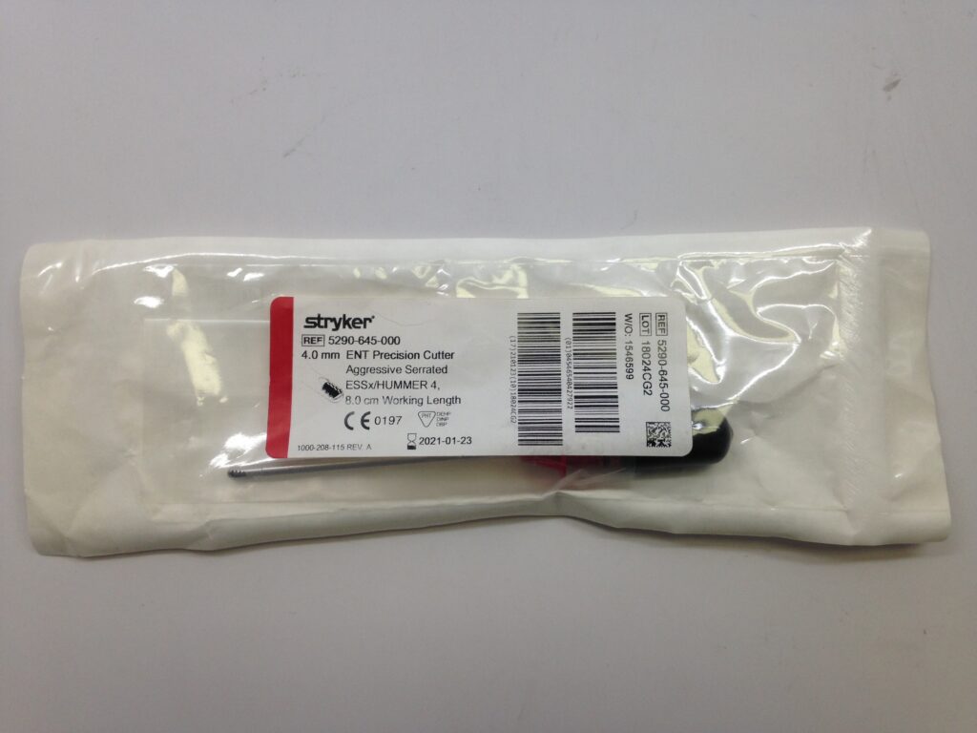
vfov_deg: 42.9
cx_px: 488
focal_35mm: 33
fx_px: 931
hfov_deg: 55.4
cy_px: 366
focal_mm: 4.12
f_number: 2.4
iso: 50
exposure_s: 1/60
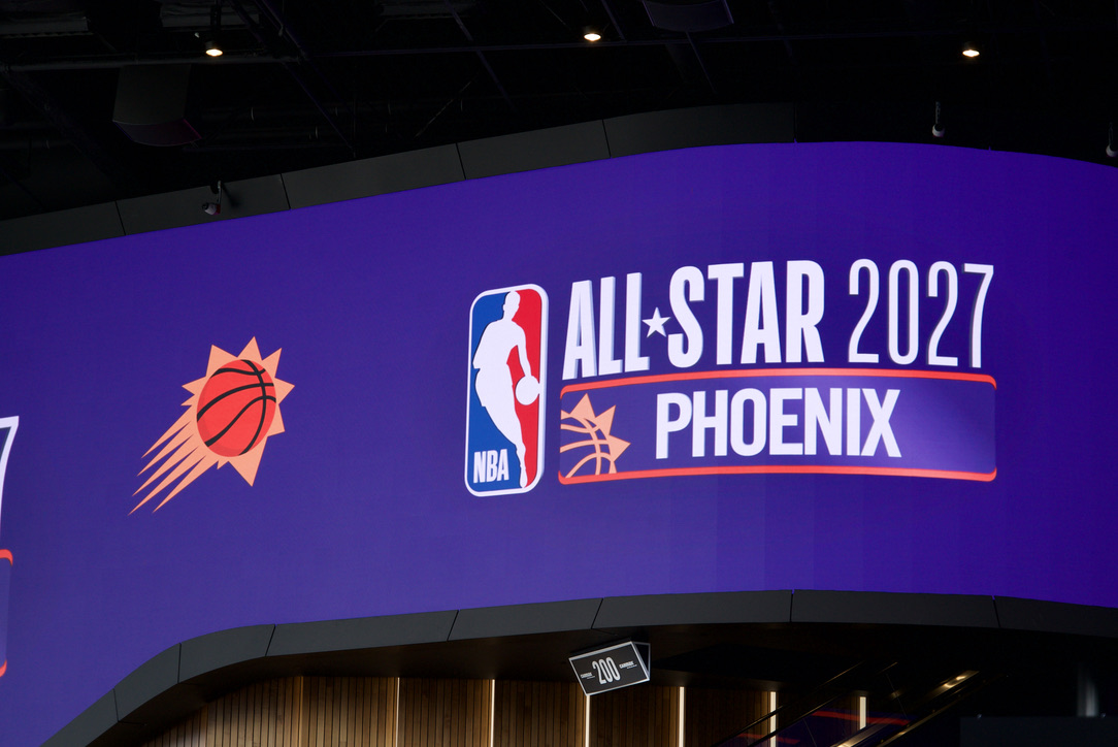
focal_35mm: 112
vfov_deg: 12.2
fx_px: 3480
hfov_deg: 18.3
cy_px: 374
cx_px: 559
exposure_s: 1/160
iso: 640
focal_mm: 112
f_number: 6.3
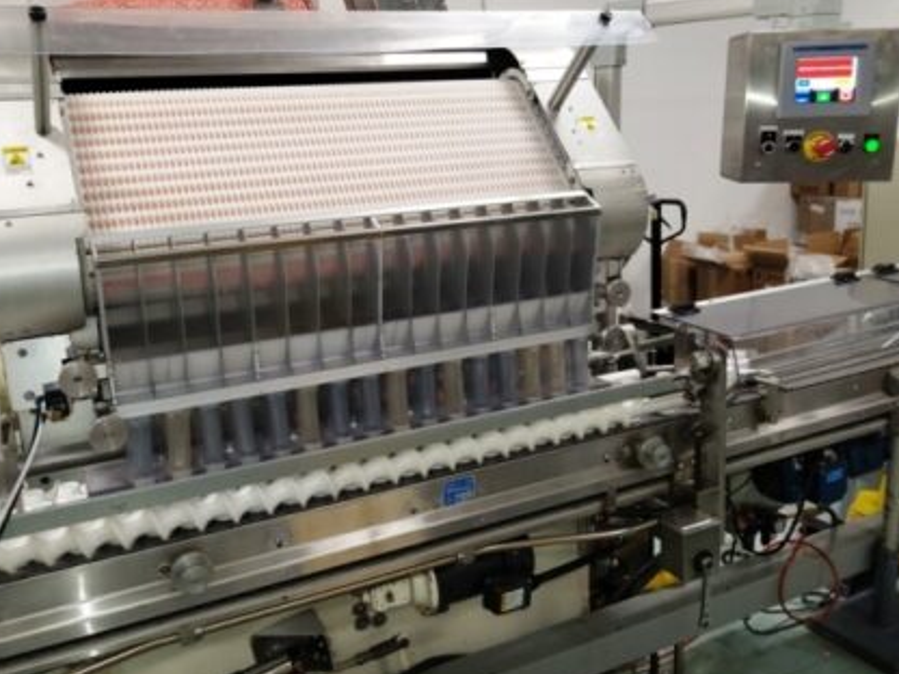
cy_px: 333
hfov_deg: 59.9
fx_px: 779
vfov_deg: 46.8
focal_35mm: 30
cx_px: 415
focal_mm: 4.25
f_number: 1.7
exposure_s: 1/60
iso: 80
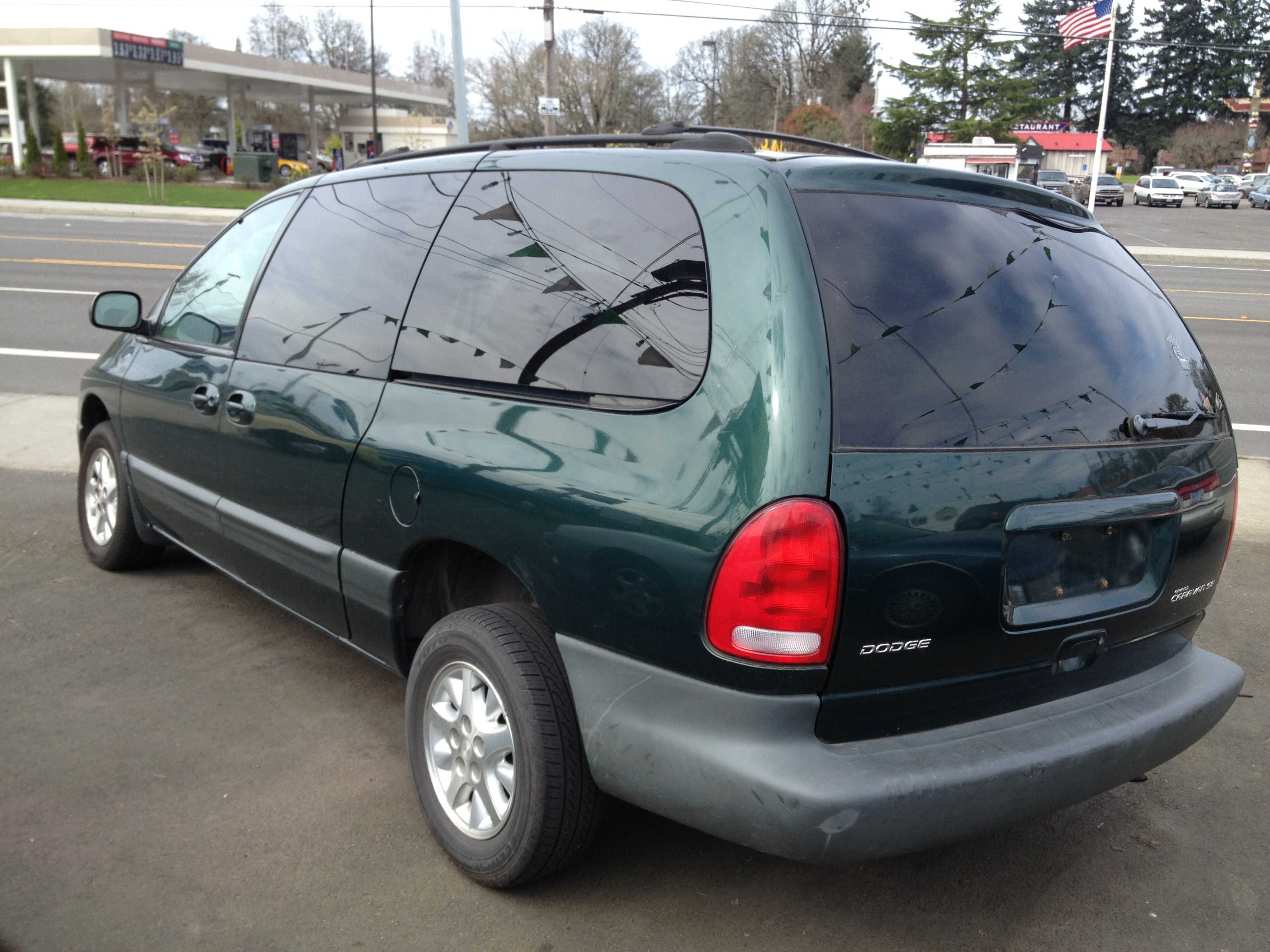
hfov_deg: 52.6
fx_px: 1284
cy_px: 476
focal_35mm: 35
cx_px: 635
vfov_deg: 40.7
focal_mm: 4.28
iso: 50
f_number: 2.4
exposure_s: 1/464
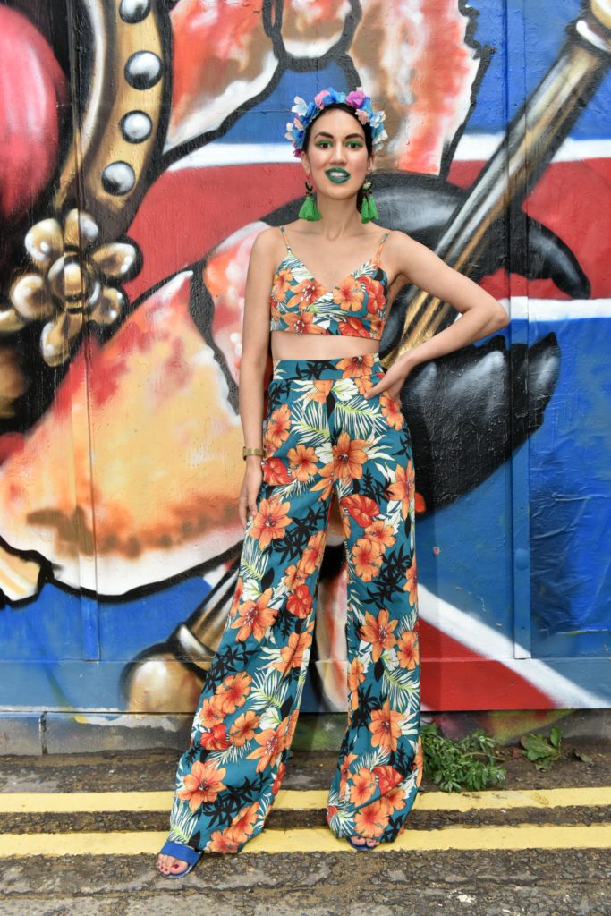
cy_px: 458
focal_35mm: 35
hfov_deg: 37.9
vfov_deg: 54.4
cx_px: 306
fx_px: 891
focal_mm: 35
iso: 400
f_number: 4.5
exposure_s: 1/500
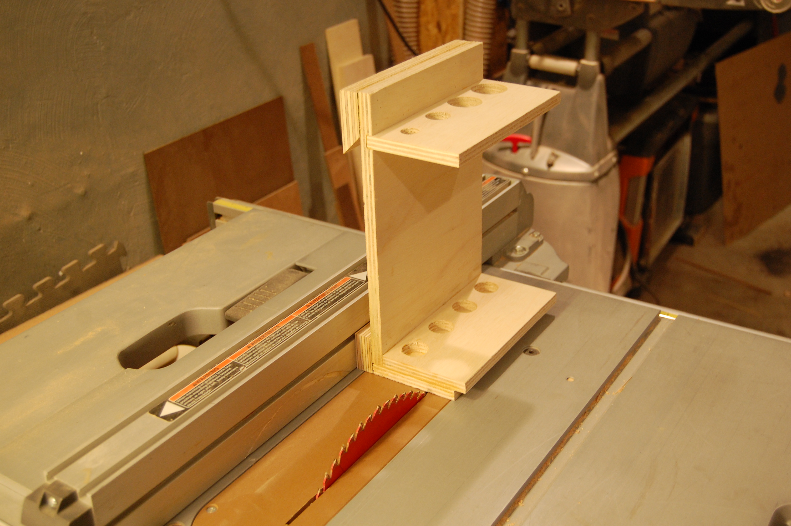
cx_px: 396
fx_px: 922
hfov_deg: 46.4
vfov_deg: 31.8
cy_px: 263
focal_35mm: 42
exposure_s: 1/25
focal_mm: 28
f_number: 4.2
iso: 800
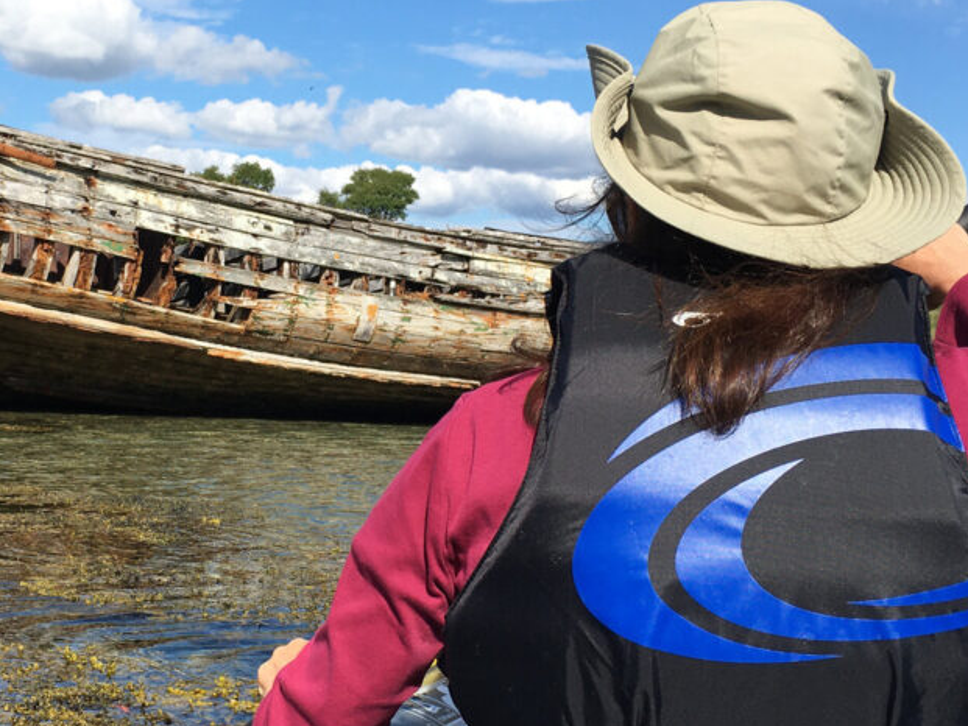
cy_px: 349
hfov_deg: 34.0
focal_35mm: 56
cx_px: 312
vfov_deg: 26.1
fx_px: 1566
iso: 25
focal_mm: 4.15
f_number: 2.2
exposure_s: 1/1603
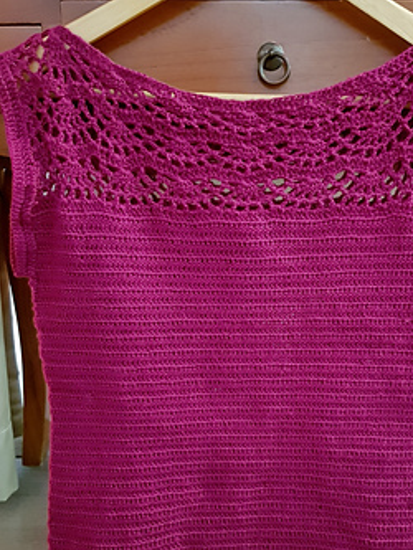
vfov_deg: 47.8
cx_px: 257
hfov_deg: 36.6
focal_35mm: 39
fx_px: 620
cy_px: 306
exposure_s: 1/10
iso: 800
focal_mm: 4.3
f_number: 1.7
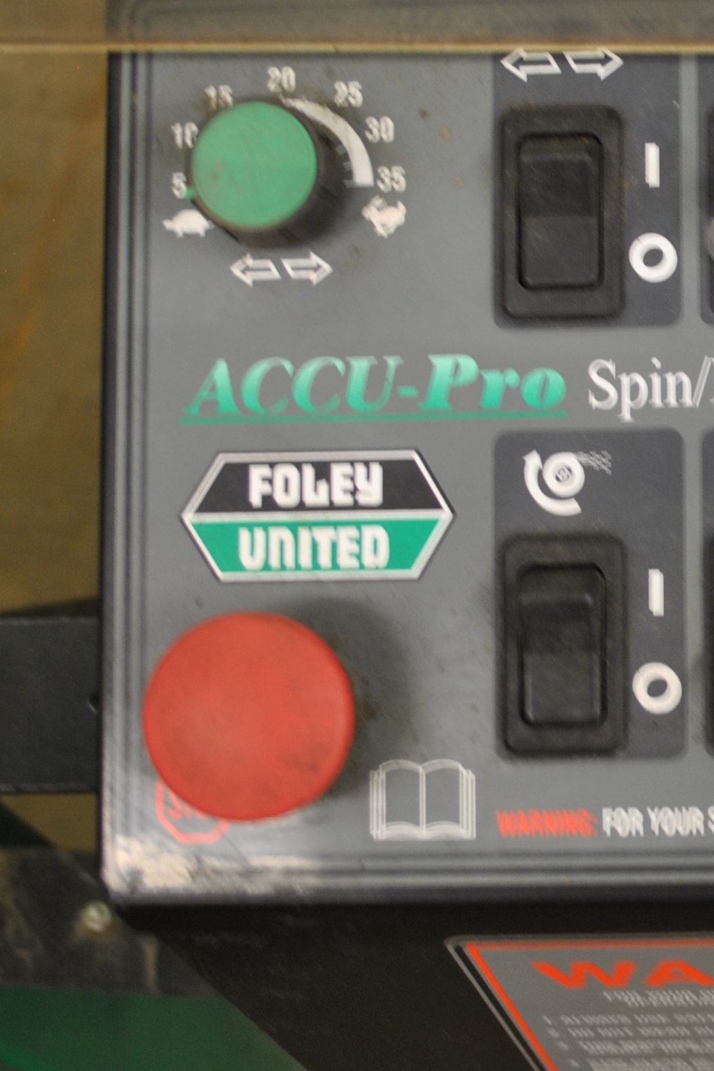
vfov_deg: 29.2
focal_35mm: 69
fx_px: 2053
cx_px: 819
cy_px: 458
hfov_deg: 18.8
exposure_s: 1/4
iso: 200
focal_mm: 24
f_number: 4
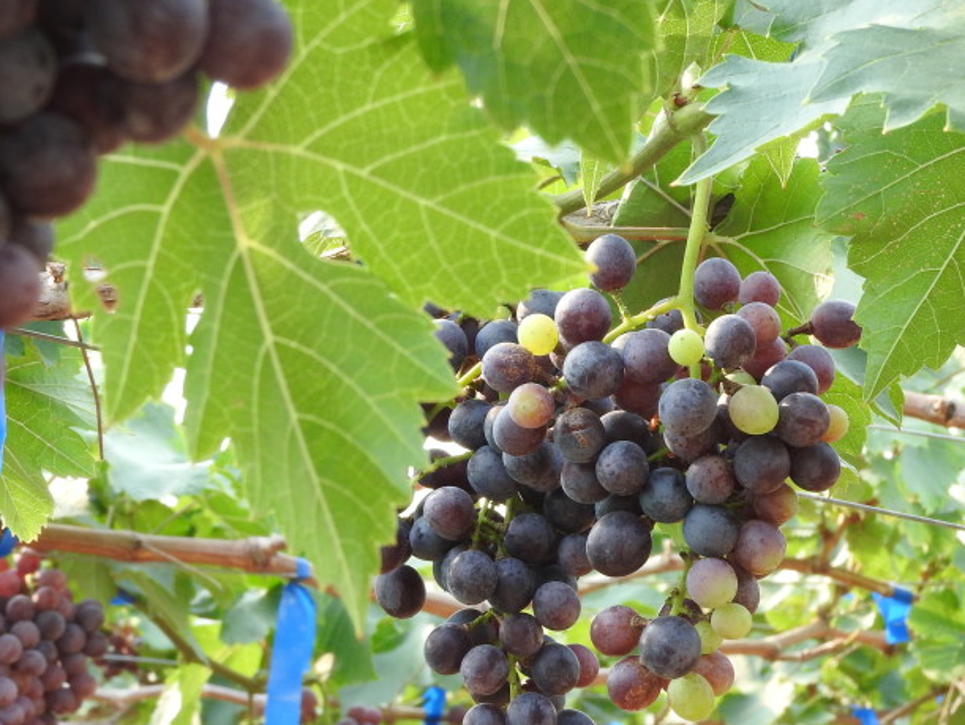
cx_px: 599
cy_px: 412
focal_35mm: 134
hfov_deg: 14.7
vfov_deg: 11.1
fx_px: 3738
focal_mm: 14.3
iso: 140
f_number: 5.6
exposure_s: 1/60
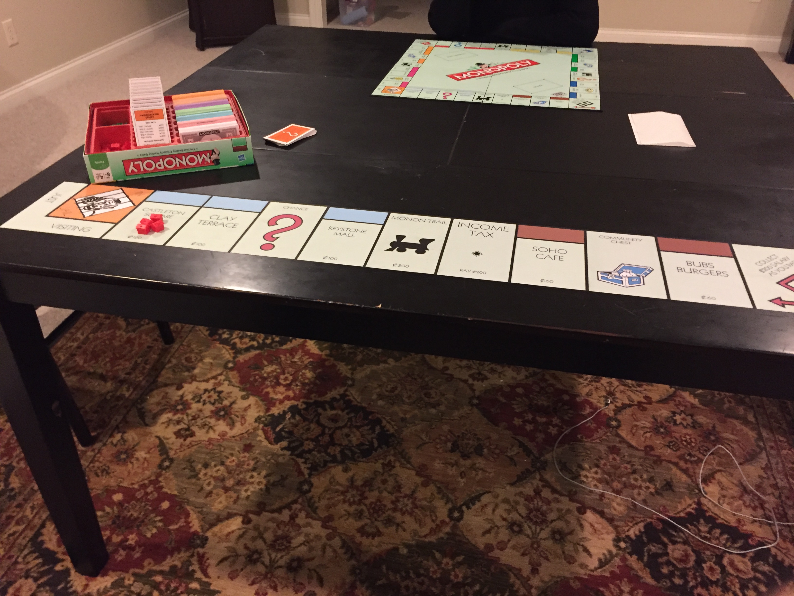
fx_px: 665
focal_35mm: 29
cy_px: 298
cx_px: 397
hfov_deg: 61.7
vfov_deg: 48.2
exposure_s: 1/15
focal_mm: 4.15
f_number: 2.2
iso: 250
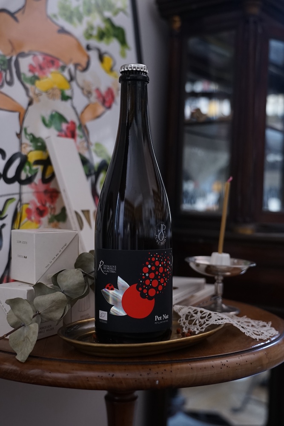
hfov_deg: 29.3
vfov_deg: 42.7
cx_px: 142
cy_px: 213
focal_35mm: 46
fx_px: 544
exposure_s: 1/80
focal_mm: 31
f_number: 2.8
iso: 800
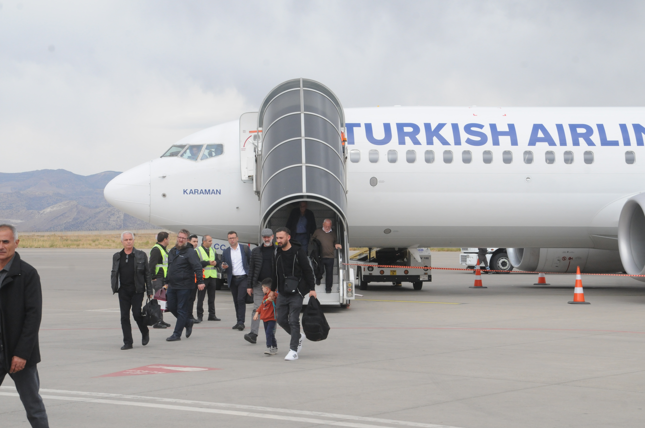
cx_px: 322
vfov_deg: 18.1
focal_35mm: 75
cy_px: 214
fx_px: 1342
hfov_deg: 27.0
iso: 800
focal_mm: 50
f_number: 11
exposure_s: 1/500
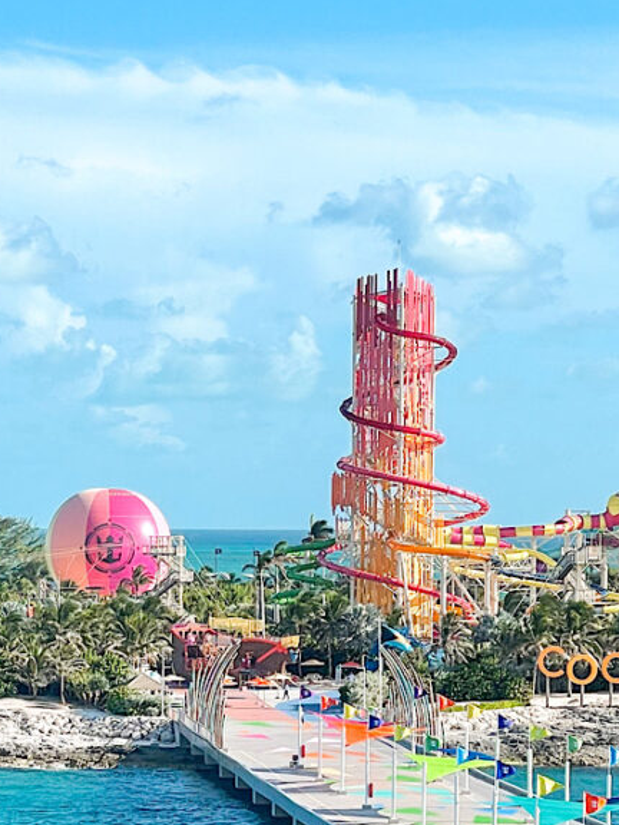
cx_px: 249
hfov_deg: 12.3
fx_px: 2861
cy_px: 553
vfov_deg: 16.4
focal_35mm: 120
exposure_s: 1/1400
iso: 20
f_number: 2.2
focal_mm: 7.5
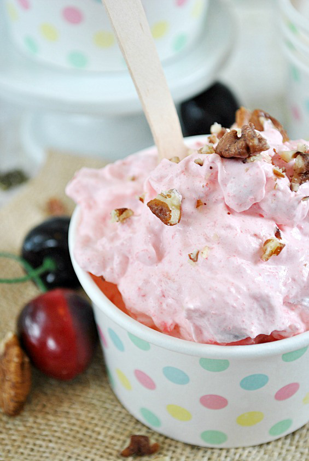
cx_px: 154
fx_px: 924
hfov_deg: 19.0
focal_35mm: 72
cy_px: 230
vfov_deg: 28.0
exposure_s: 1/30
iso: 200
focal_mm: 48
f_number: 5.6
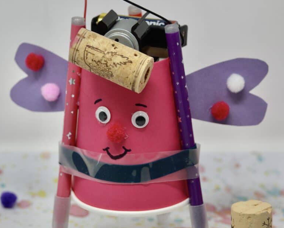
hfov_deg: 9.1
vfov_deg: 7.3
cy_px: 141
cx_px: 142
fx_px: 1783
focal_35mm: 212
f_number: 5.6
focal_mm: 150
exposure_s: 1/160
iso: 400
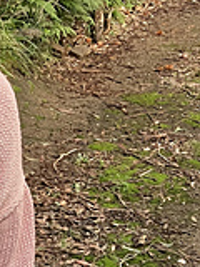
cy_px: 285
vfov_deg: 17.1
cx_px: -192
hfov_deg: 11.9
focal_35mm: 112
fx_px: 863
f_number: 1.8
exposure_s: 1/85
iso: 80
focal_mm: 3.99
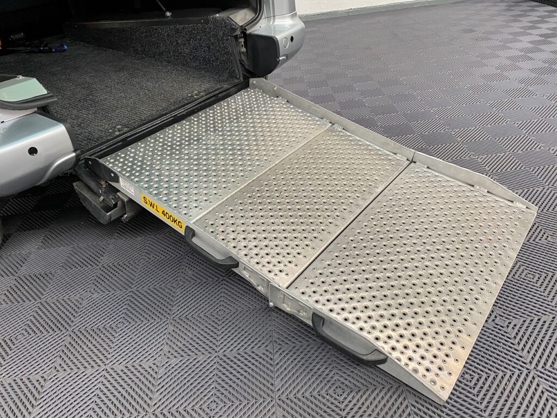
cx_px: 278
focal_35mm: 26
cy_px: 209
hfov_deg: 67.3
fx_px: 418
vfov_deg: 53.1
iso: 100
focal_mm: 4.25
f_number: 1.8
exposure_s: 1/50
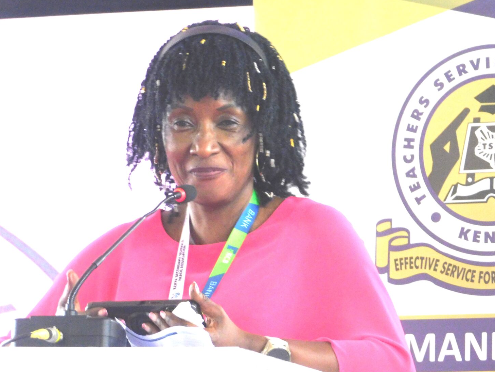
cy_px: 193
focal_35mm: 310
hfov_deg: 6.4
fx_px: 4433
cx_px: 251
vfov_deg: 4.8
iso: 800
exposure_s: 1/20
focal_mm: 52.2
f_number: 5.7
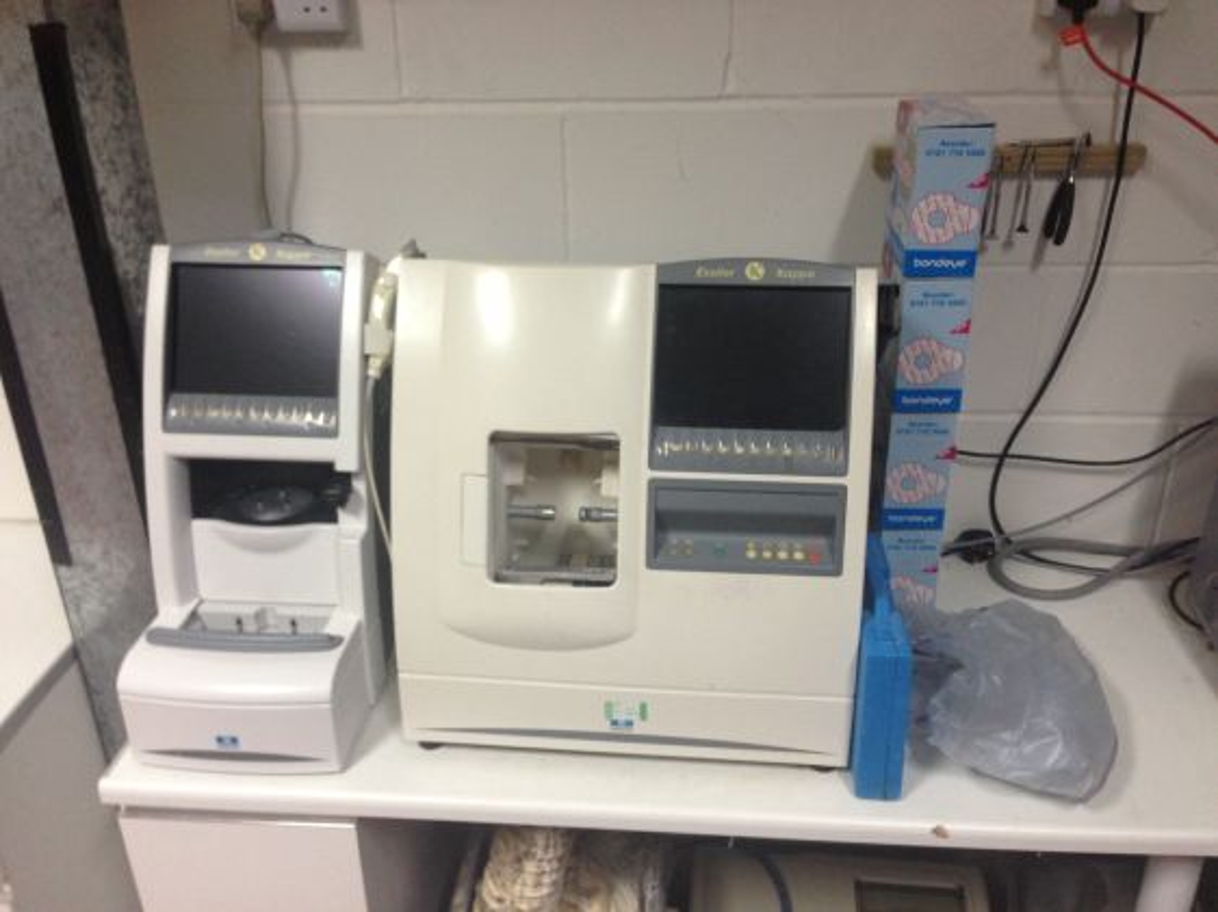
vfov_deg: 42.9
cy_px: 456
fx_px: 1161
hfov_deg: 55.4
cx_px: 609
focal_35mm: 33
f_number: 2.4
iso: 125
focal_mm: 4.13
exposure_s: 1/20
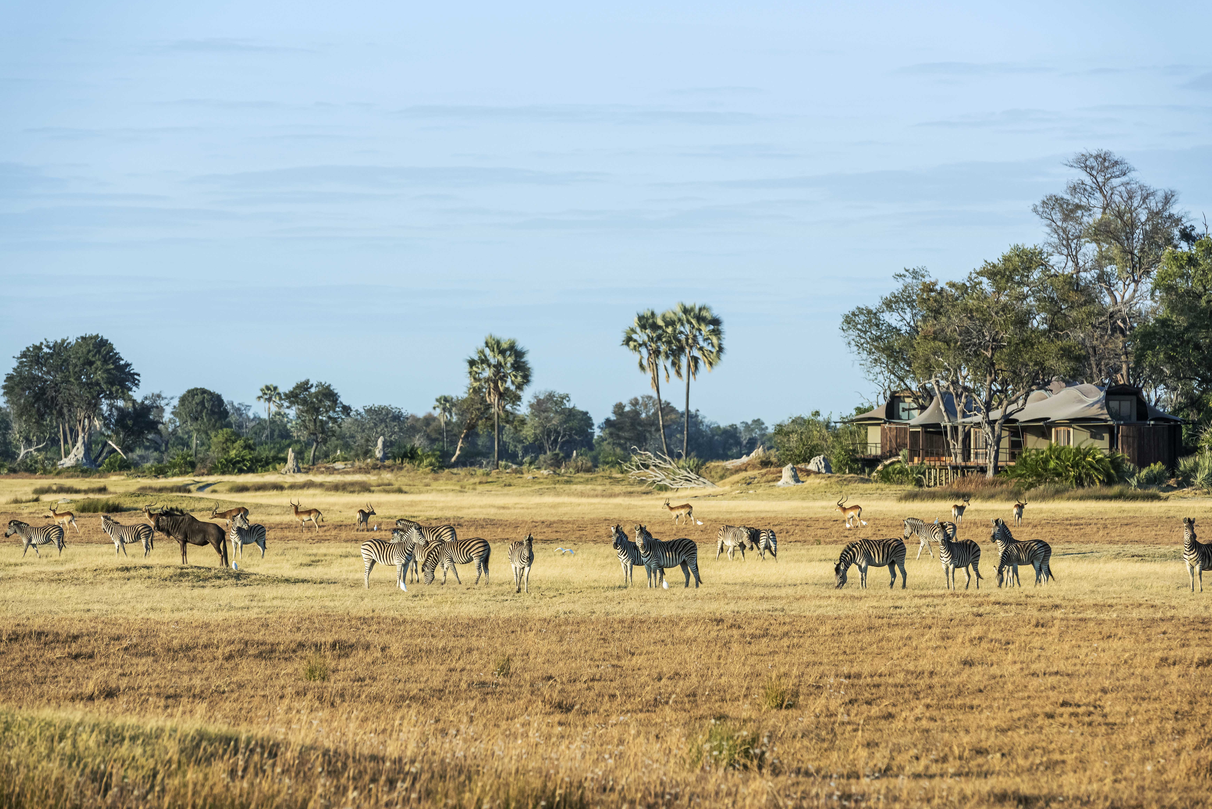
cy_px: 414
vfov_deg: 6.7
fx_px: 6937
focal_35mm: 206
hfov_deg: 10.0
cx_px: 624
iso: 800
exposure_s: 1/800
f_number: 11
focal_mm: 195
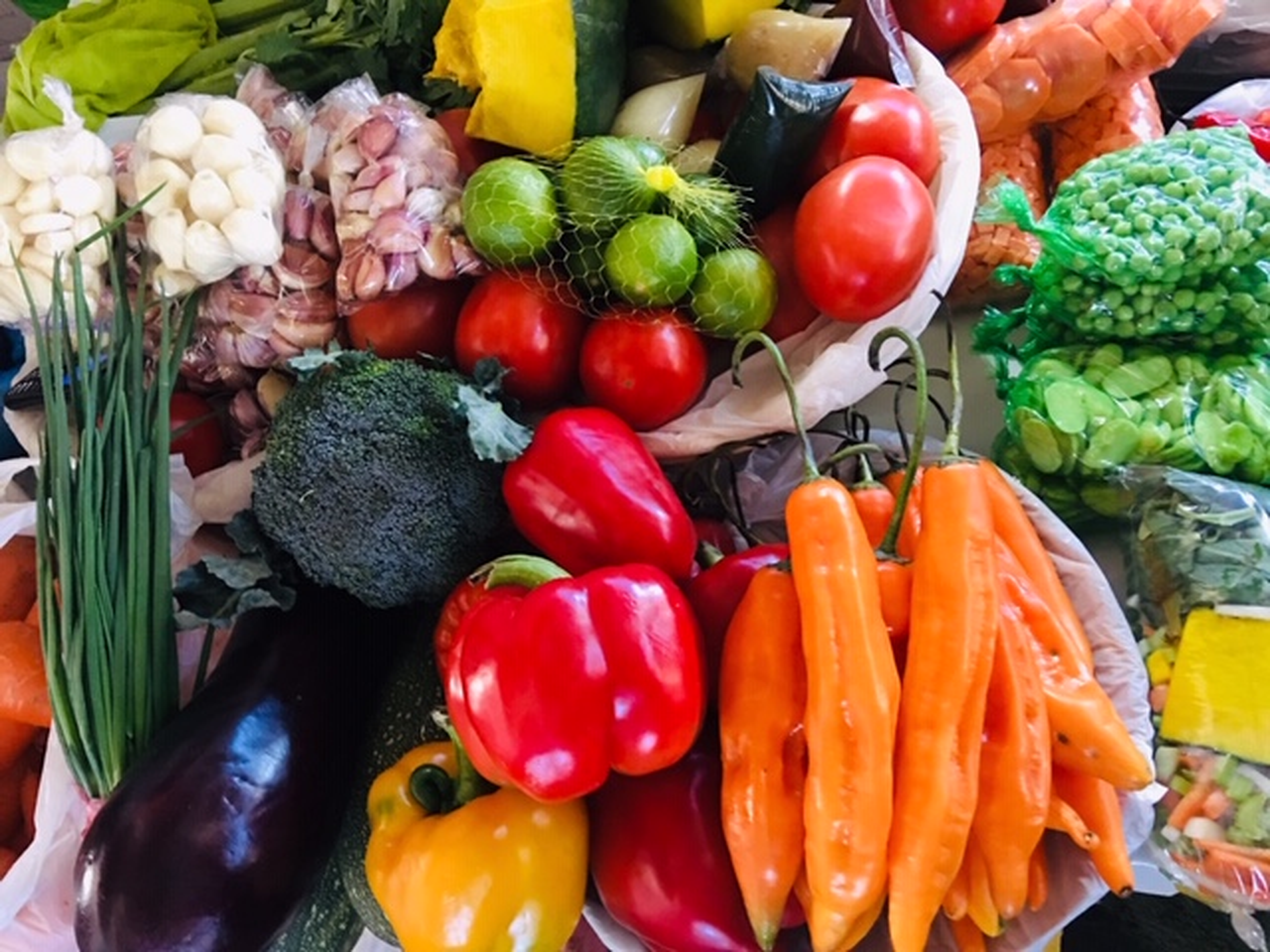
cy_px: 476
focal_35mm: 29
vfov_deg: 48.2
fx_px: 1064
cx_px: 635
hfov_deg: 61.7
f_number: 2.2
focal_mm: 4.15
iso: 80
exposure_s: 1/4
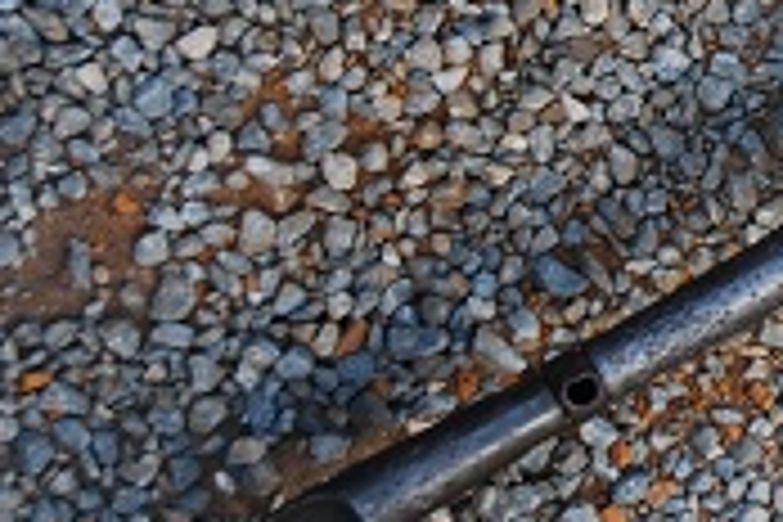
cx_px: 1161
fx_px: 3039
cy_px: -110
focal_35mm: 140
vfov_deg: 9.7
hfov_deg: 13.8
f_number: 5
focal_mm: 27
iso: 200
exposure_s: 1/100
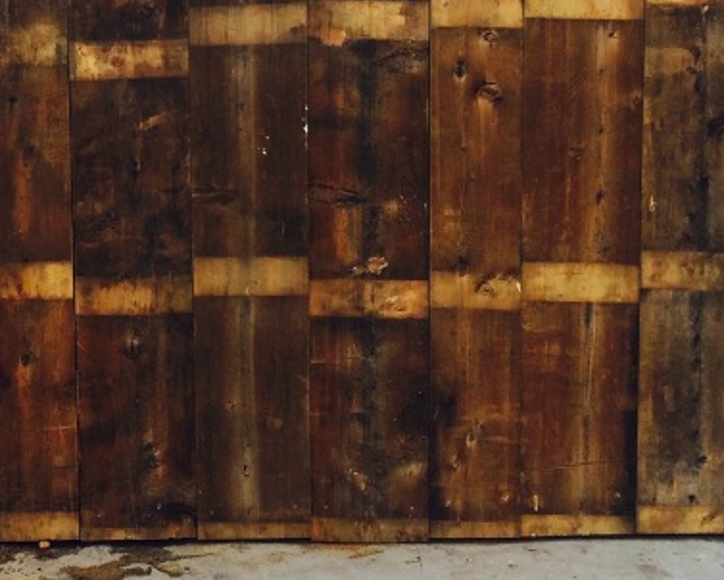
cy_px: 4
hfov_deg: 24.7
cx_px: 94
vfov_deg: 19.8
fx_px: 1608
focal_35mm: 75
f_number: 2.2
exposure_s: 1/1282
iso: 32
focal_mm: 4.15
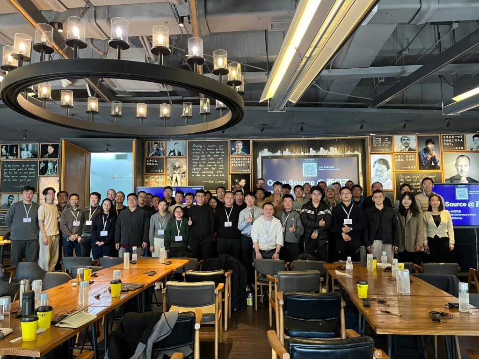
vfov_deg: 53.1
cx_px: 240
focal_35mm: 26
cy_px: 180
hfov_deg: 67.3
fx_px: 360
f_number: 1.6
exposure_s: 1/50
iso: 500
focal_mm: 5.1
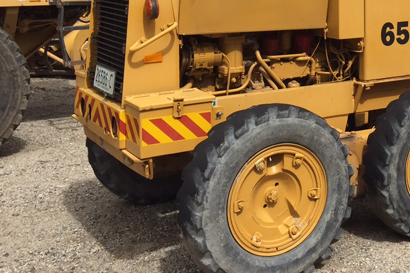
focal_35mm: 63
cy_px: -8
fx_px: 718
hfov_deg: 29.5
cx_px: 424
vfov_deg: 20.8
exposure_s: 1/1883
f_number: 2.2
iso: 32
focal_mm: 4.15
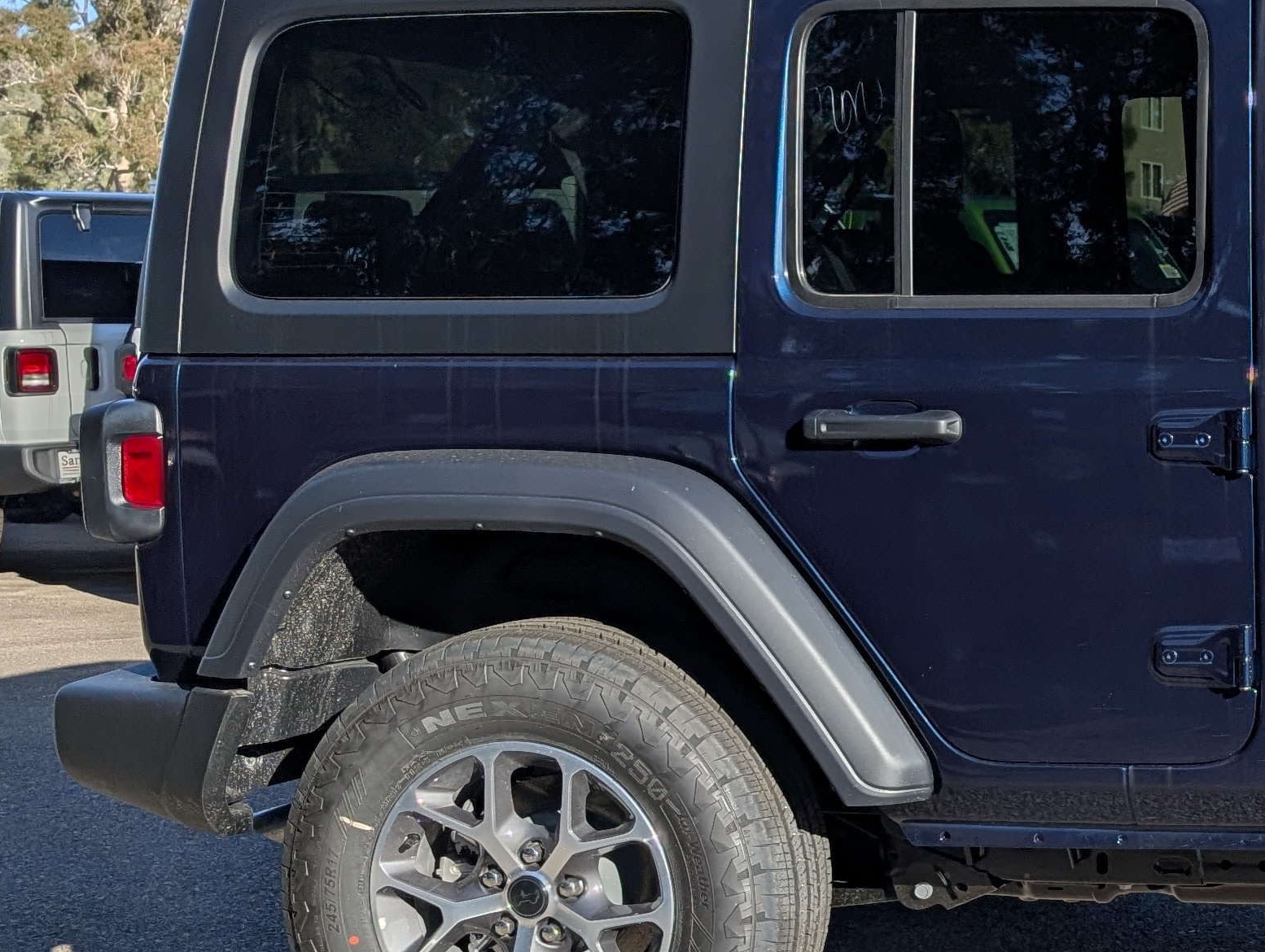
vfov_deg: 23.3
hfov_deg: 26.7
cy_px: 509
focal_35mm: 63
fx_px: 2305
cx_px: 1578
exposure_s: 1/5291
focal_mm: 6.9
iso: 19
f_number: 1.68
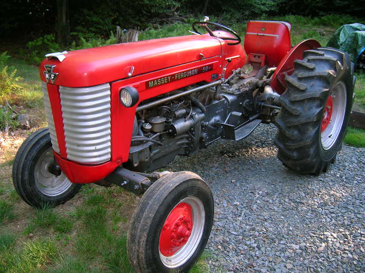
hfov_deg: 54.0
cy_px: 136
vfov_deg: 41.7
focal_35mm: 34
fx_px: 358
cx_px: 182
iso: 50
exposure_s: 1/30
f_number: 2.9
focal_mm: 5.7
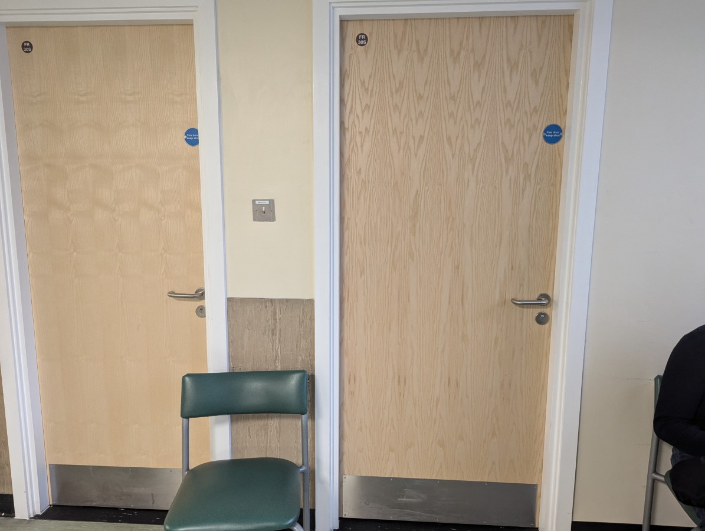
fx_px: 490
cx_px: 352
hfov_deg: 71.5
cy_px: 266
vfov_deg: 56.9
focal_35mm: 24
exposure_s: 1/23.3
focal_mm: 6.81
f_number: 1.85
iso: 307
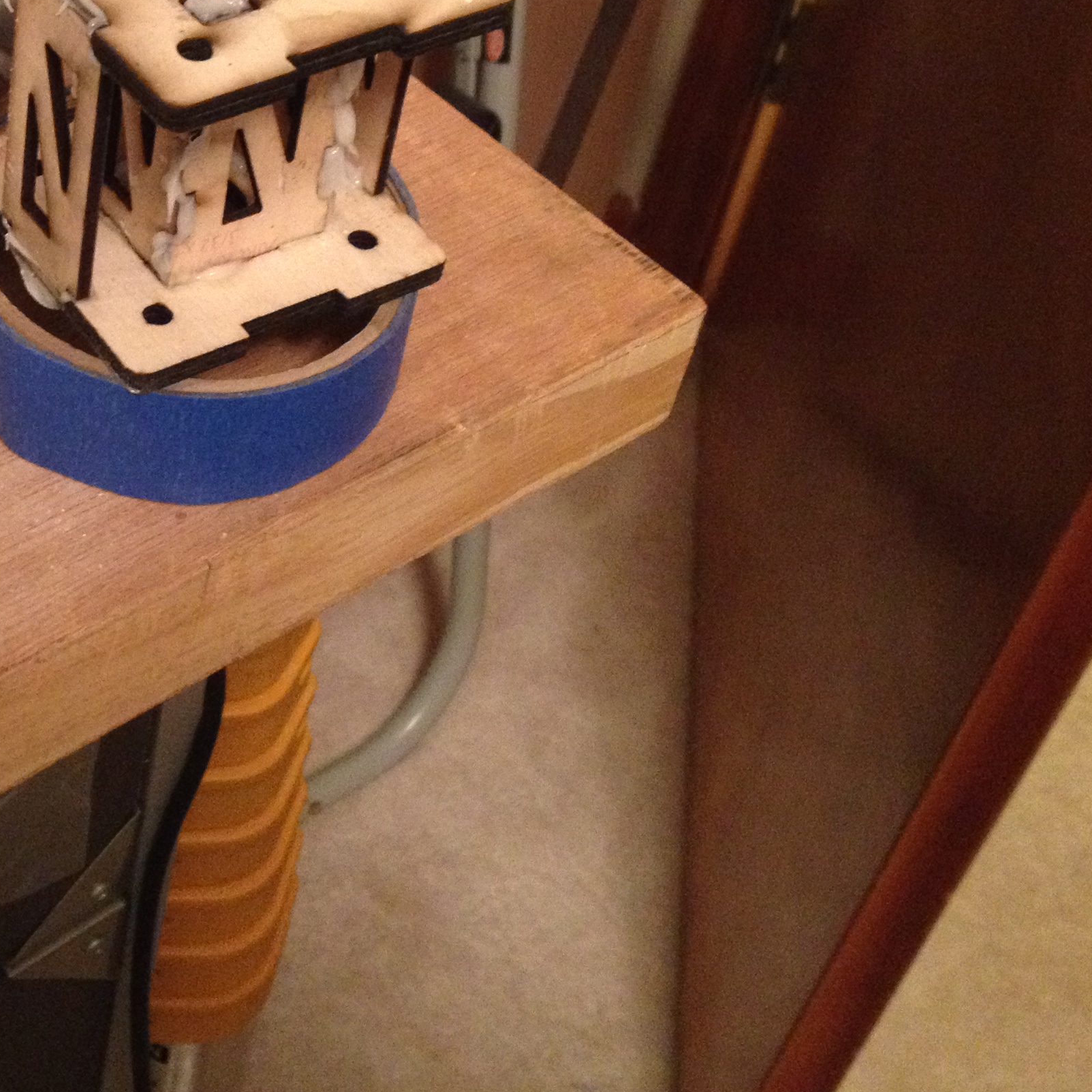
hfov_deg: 26.3
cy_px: 281
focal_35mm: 63
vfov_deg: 27.0
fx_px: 2248
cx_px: 99
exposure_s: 1/15
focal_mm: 4.28
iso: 400
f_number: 2.4
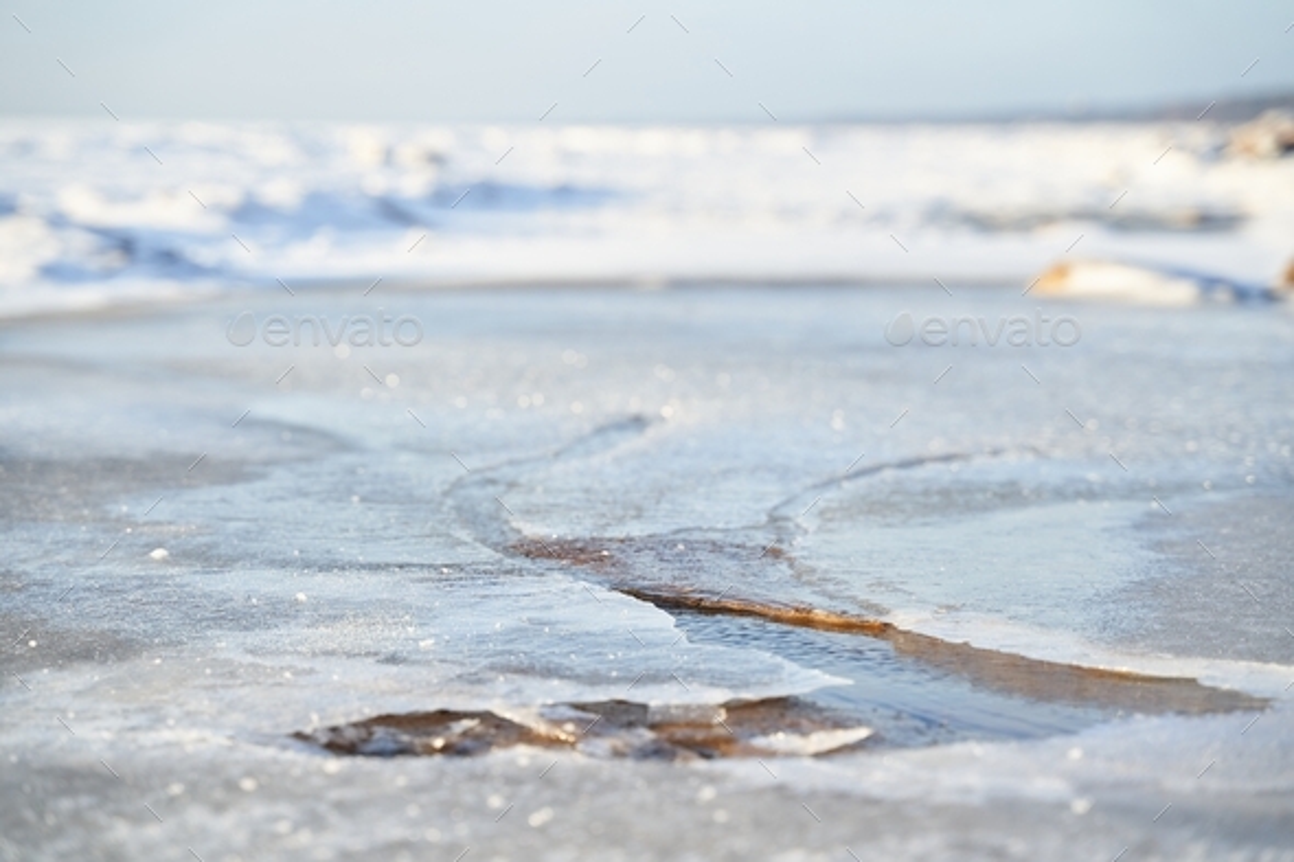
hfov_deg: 27.0
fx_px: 2695
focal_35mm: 75
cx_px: 647
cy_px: 431
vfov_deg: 18.2
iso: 200
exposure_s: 1/1000
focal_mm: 75
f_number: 4.5
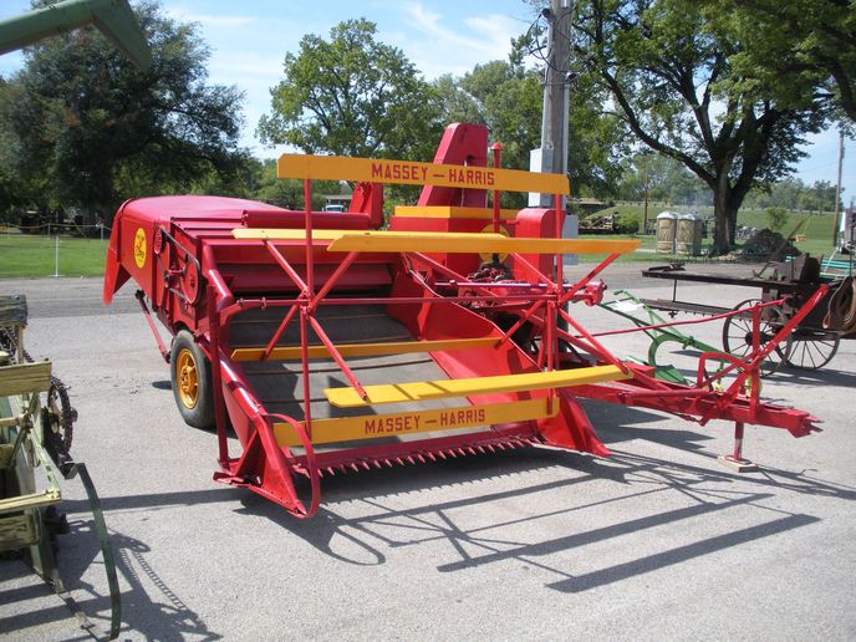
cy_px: 321
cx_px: 428
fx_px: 890
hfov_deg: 51.4
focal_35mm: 36
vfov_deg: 39.7
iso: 64
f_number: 3.5
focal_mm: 6.3
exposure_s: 1/468
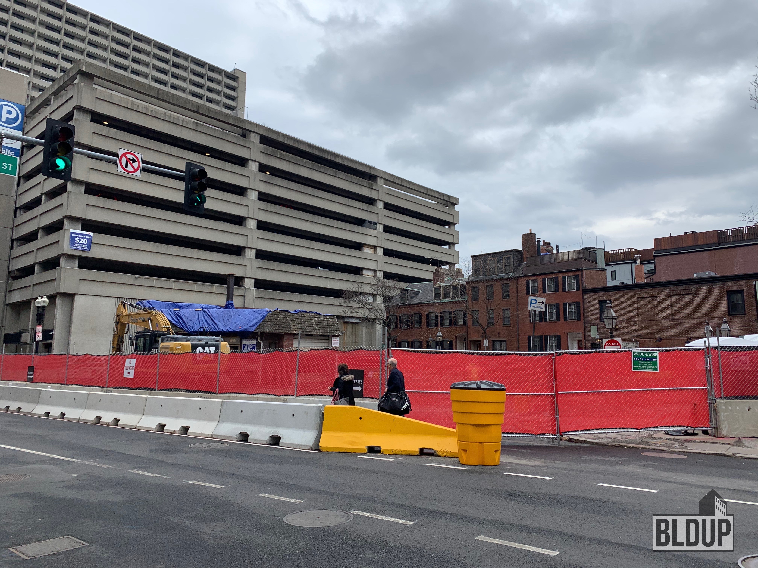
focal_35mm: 26
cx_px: 379
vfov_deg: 53.1
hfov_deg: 67.3
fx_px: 569
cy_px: 284
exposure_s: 1/1065
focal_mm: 4.25
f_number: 1.8
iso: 25
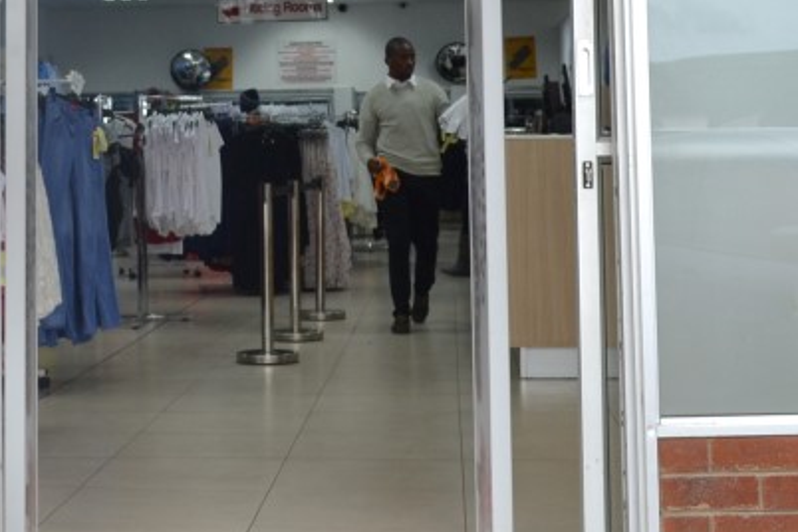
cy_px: -34
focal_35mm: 86
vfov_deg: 15.5
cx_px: 230
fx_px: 1906
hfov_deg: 23.5
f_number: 5.6
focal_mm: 20
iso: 400
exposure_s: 1/125
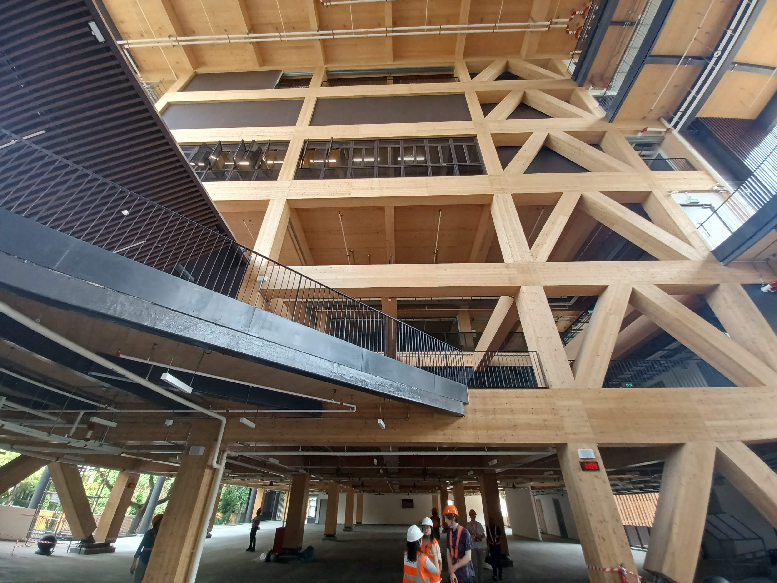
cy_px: 292
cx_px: 388
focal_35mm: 13
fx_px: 292
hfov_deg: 106.2
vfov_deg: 89.9
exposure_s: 1/100
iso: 64
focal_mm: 1.42
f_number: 2.2
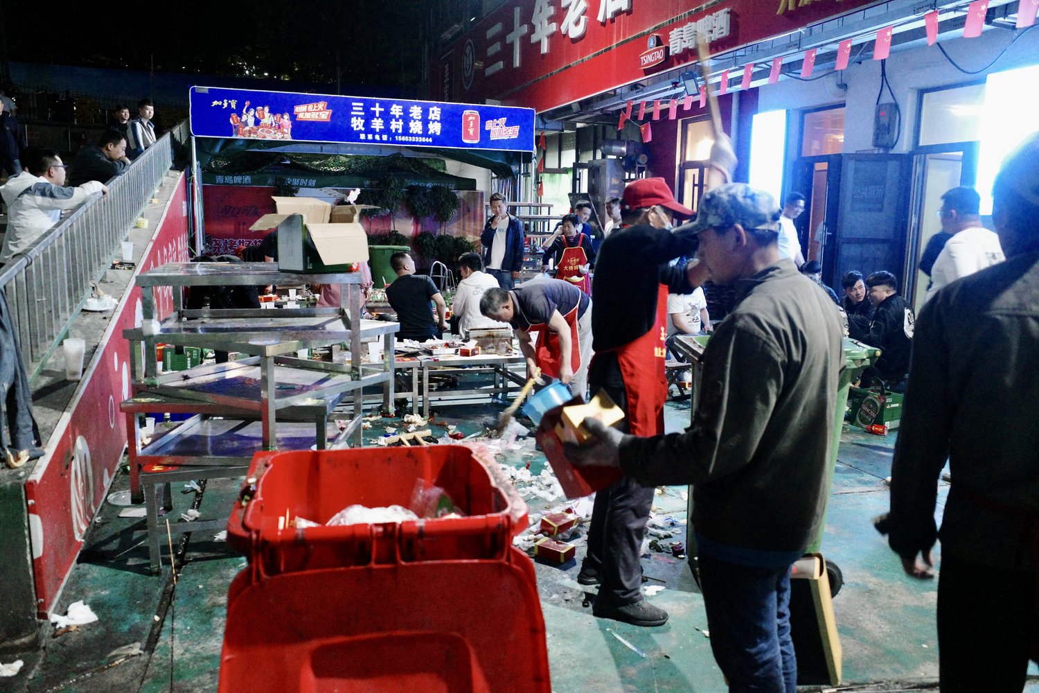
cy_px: 346
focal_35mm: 28
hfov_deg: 65.5
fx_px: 808
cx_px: 520
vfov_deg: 46.4
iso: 6400
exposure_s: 1/25
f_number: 2.8
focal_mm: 18.3
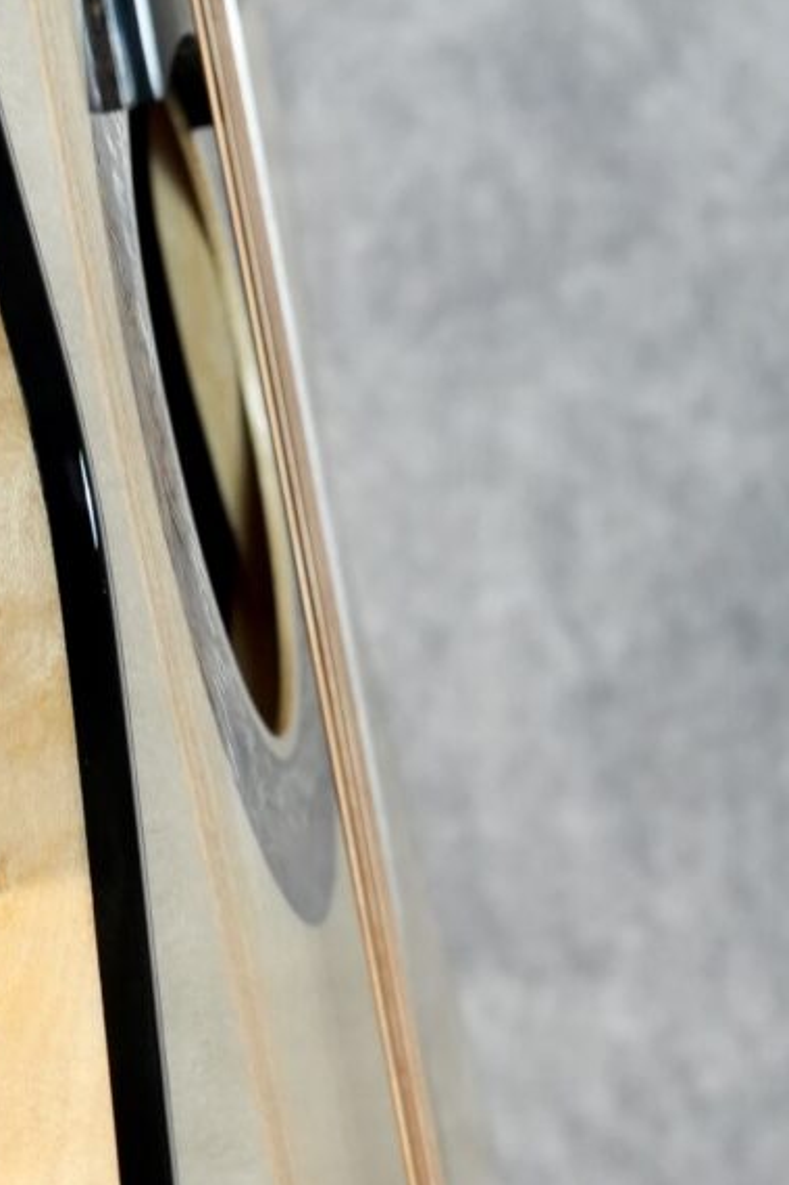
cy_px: 1143
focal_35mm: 180
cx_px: -272
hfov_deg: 7.5
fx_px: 5921
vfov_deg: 11.3
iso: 2500
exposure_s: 1/15
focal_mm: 50
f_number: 6.3
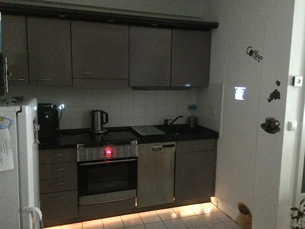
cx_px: 152
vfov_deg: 48.2
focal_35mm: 29
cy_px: 114
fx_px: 256
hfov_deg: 61.7
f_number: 2.2
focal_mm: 4.15
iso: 2000
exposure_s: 1/15
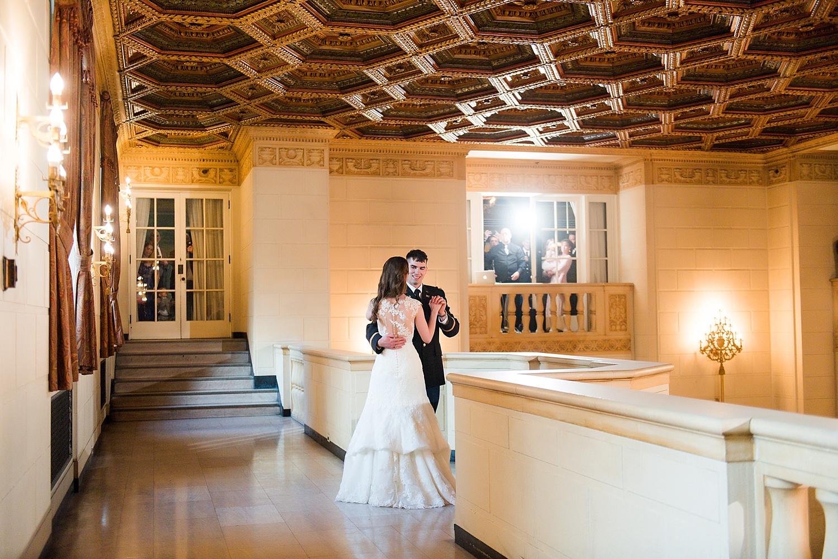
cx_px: 419
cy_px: 280
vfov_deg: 35.1
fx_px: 885
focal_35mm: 38
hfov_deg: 50.7
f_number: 2.8
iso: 1600
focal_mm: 38
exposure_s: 1/250
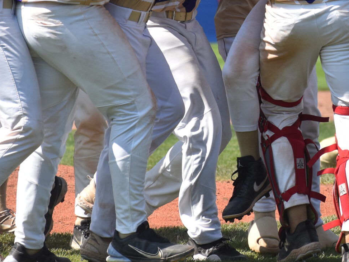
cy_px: -26
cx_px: 283
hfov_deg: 3.3
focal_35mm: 607
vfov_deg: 2.4
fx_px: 6121
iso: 400
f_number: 6.3
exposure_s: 1/1600
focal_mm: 160
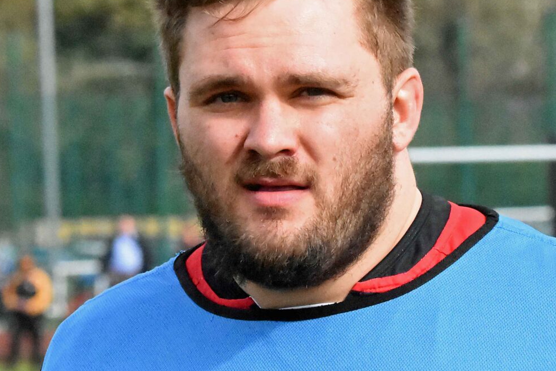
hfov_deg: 4.1
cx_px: 263
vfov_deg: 2.8
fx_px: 7674
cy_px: 106
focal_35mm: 497
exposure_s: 1/8000
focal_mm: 160
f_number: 13
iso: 16000
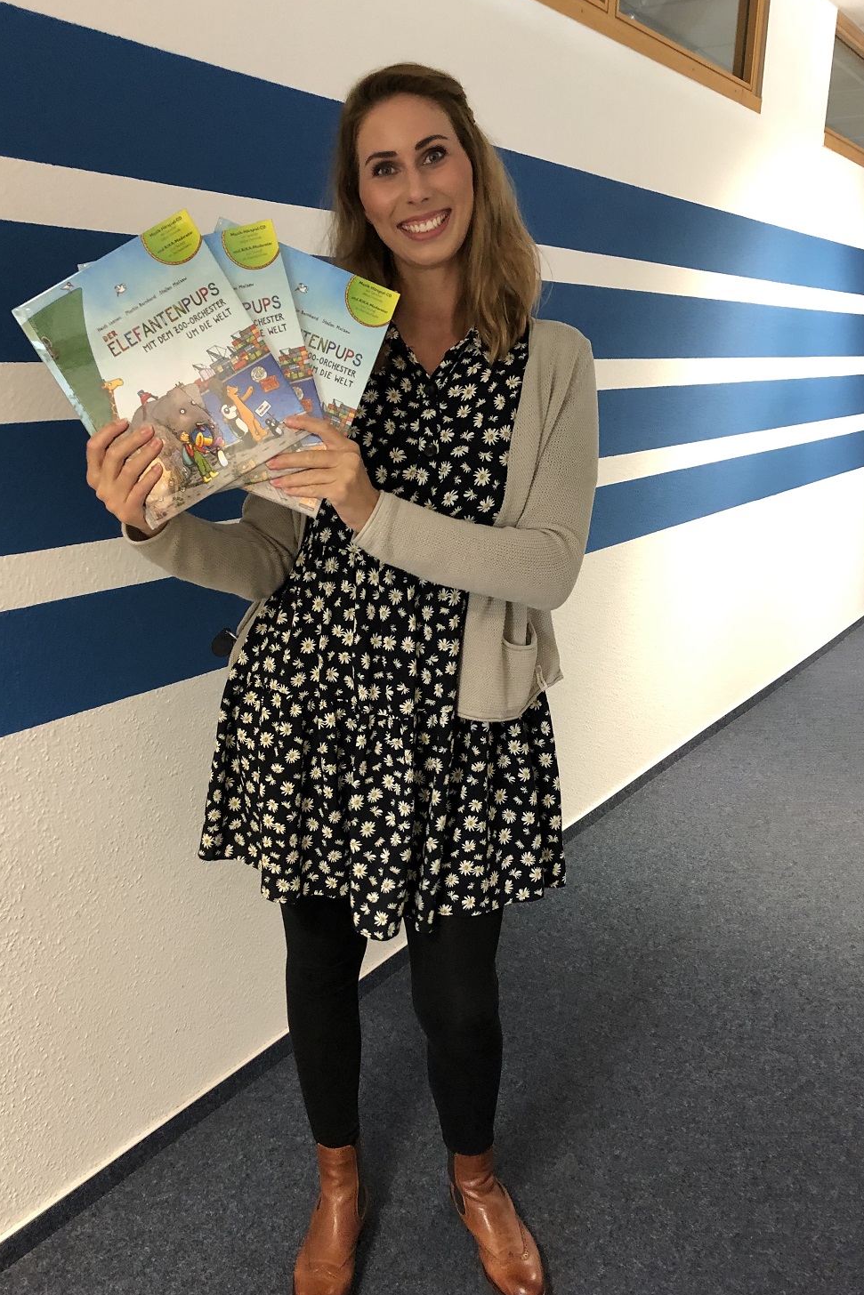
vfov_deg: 61.9
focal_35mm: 30
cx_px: 381
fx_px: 1080
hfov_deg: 43.5
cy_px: 644
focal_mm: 4
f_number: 1.8
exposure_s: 1/14
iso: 100
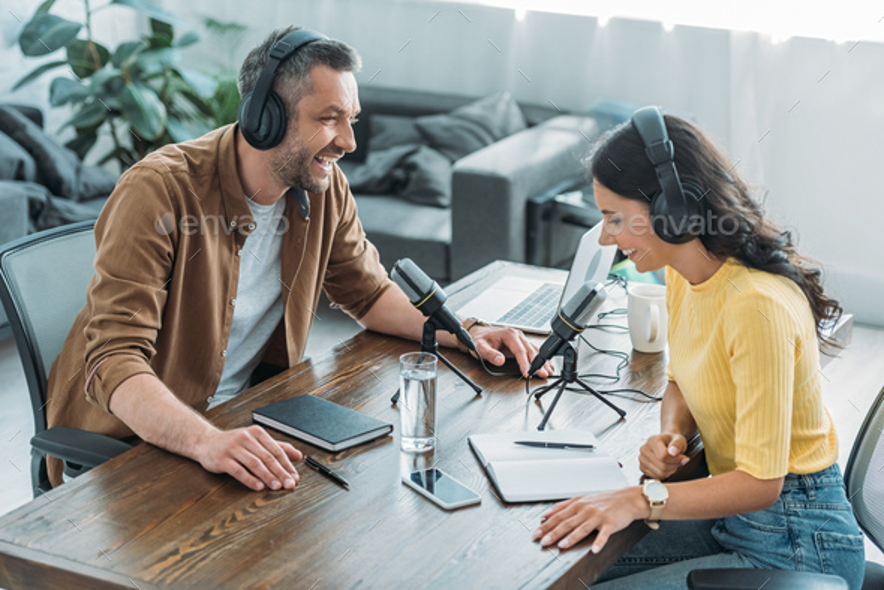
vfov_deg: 17.5
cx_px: 442
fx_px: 1916
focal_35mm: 78
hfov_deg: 26.0
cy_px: 295
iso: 400
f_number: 3.2
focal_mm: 78
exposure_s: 1/200
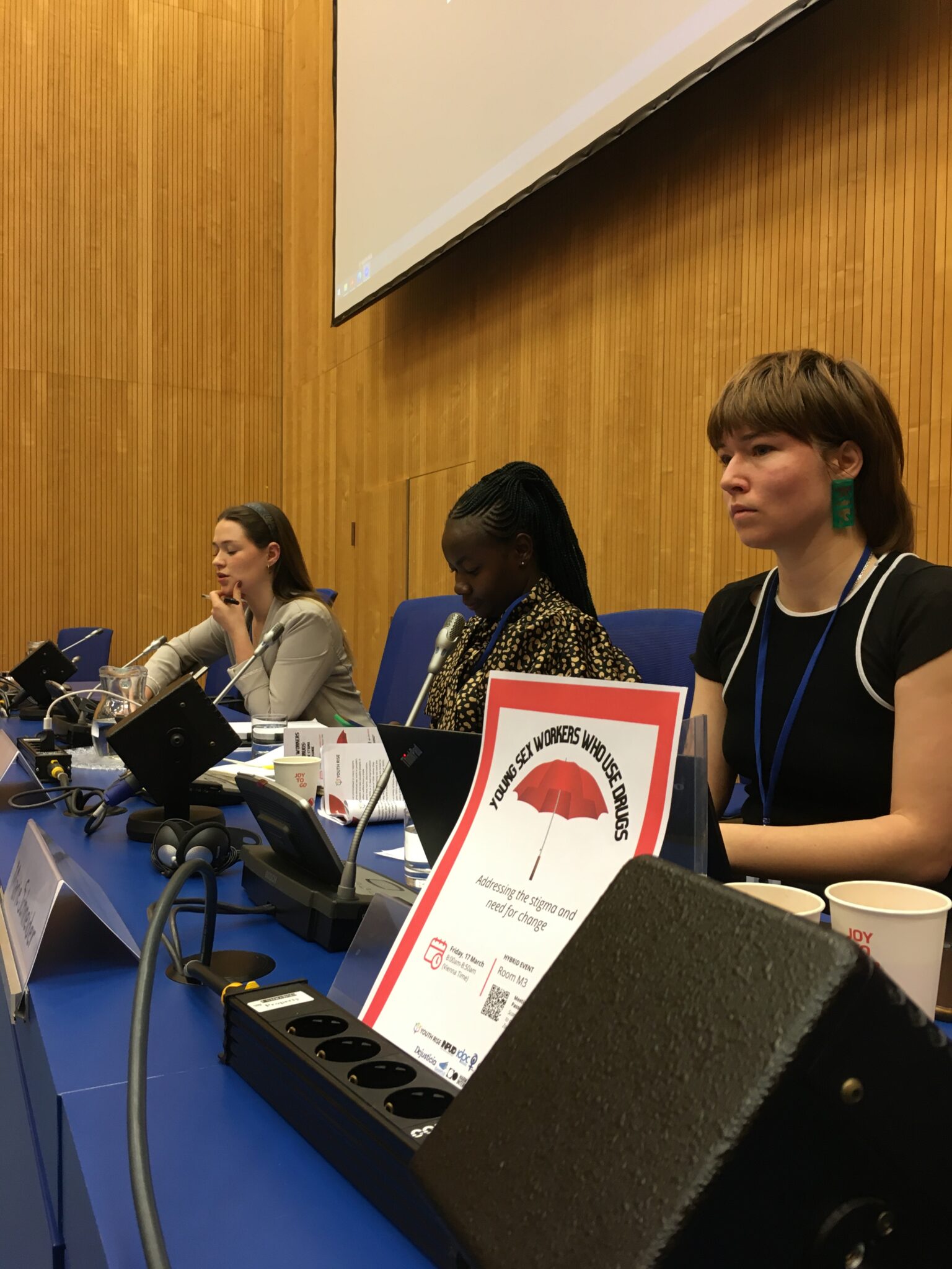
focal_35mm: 29
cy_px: 634
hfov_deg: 48.2
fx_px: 1063
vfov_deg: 61.7
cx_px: 476
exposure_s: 1/33
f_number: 2.2
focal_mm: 4.15
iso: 100
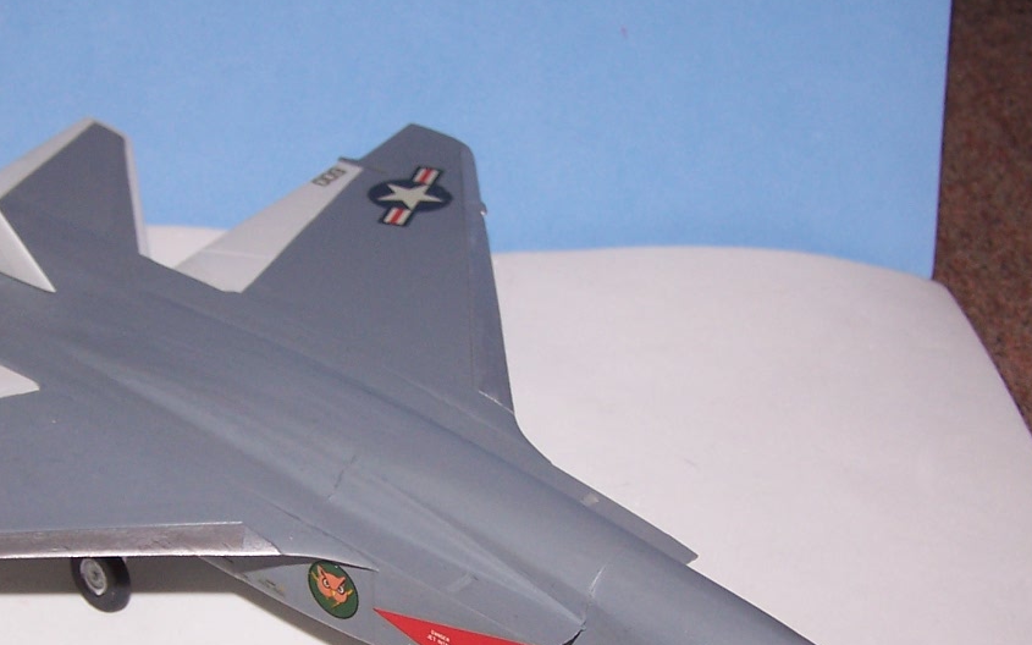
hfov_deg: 27.8
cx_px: 410
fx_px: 2081
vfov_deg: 17.5
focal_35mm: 74
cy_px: 520
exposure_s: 1/60
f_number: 2.8
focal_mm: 6.3
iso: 80
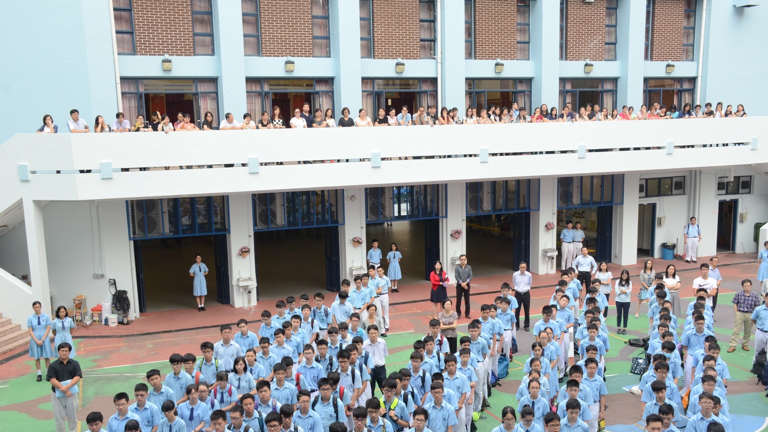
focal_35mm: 38
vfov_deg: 31.1
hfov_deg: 52.8
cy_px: 250
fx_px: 774
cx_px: 387
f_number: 9
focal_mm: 24
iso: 1250
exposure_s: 1/320
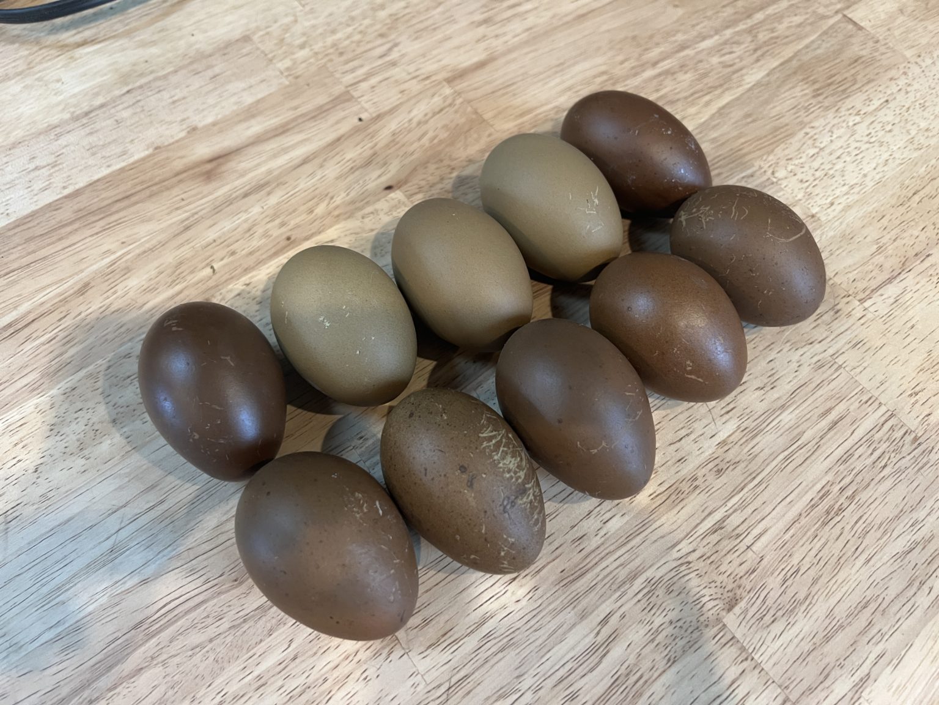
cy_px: 352
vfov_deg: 53.1
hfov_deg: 67.3
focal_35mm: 26
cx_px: 470
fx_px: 705
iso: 400
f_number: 1.5
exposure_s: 1/60
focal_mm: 5.7
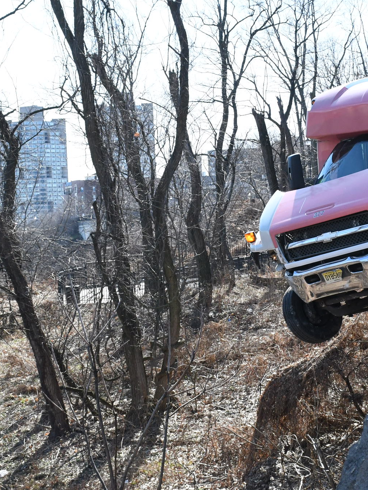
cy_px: 207
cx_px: 263
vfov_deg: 20.6
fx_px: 1347
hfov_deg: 15.5
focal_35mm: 95
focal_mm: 32
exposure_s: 1/640
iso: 1250
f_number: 13
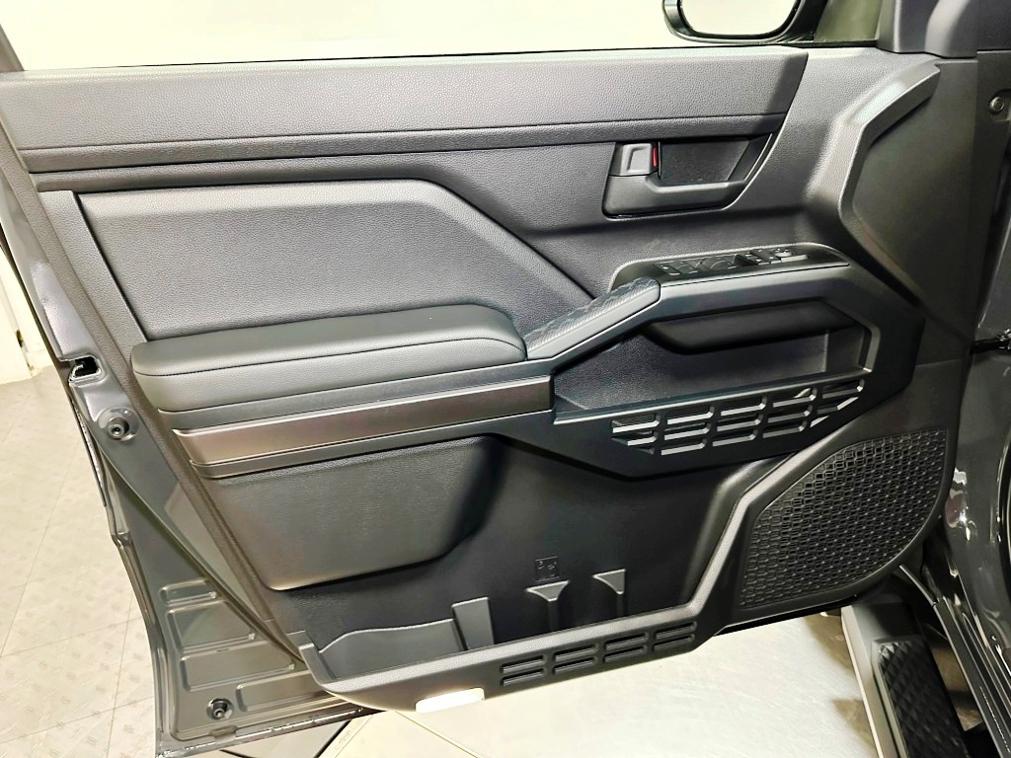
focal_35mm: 24
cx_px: 506
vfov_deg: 56.8
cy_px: 379
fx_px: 701
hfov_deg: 71.6
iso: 1000
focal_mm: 6.86
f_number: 1.78
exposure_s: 1/40
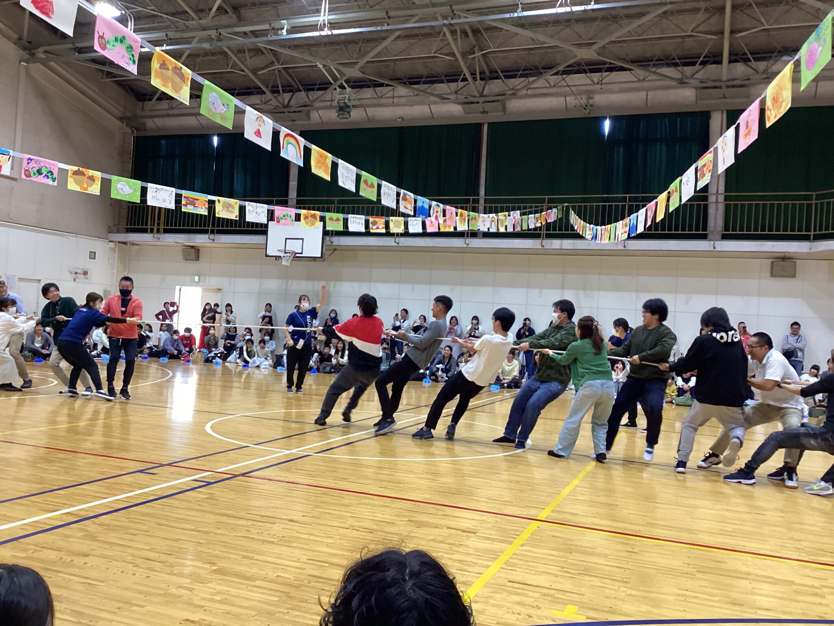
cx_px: 417
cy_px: 313
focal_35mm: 31
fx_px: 747
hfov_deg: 58.4
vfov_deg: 45.4
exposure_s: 1/60
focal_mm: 3.3
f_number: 2.4
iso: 200
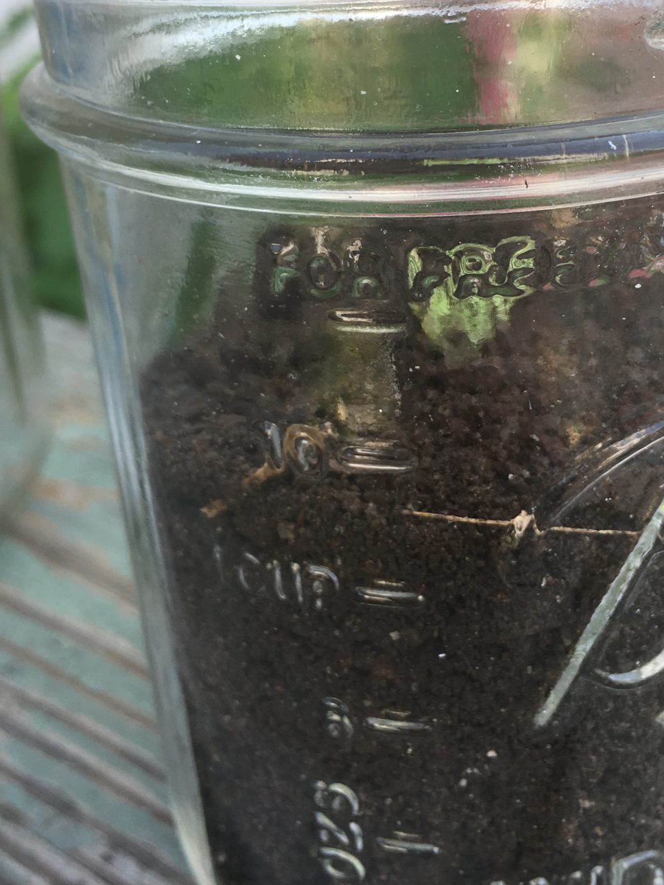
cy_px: 287
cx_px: 433
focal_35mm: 46
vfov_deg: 40.7
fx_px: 1177
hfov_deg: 31.3
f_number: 2.2
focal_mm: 4.15
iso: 25
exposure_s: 1/187
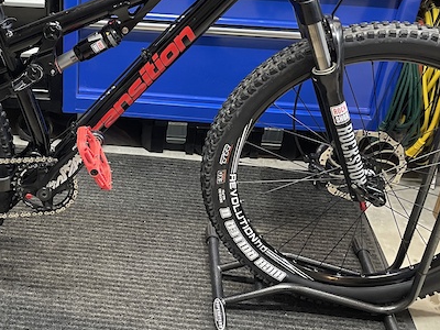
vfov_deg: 27.8
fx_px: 661
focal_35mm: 52
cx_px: 92
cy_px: 97
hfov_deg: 35.7
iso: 250
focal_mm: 4.2
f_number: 1.6
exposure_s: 1/60
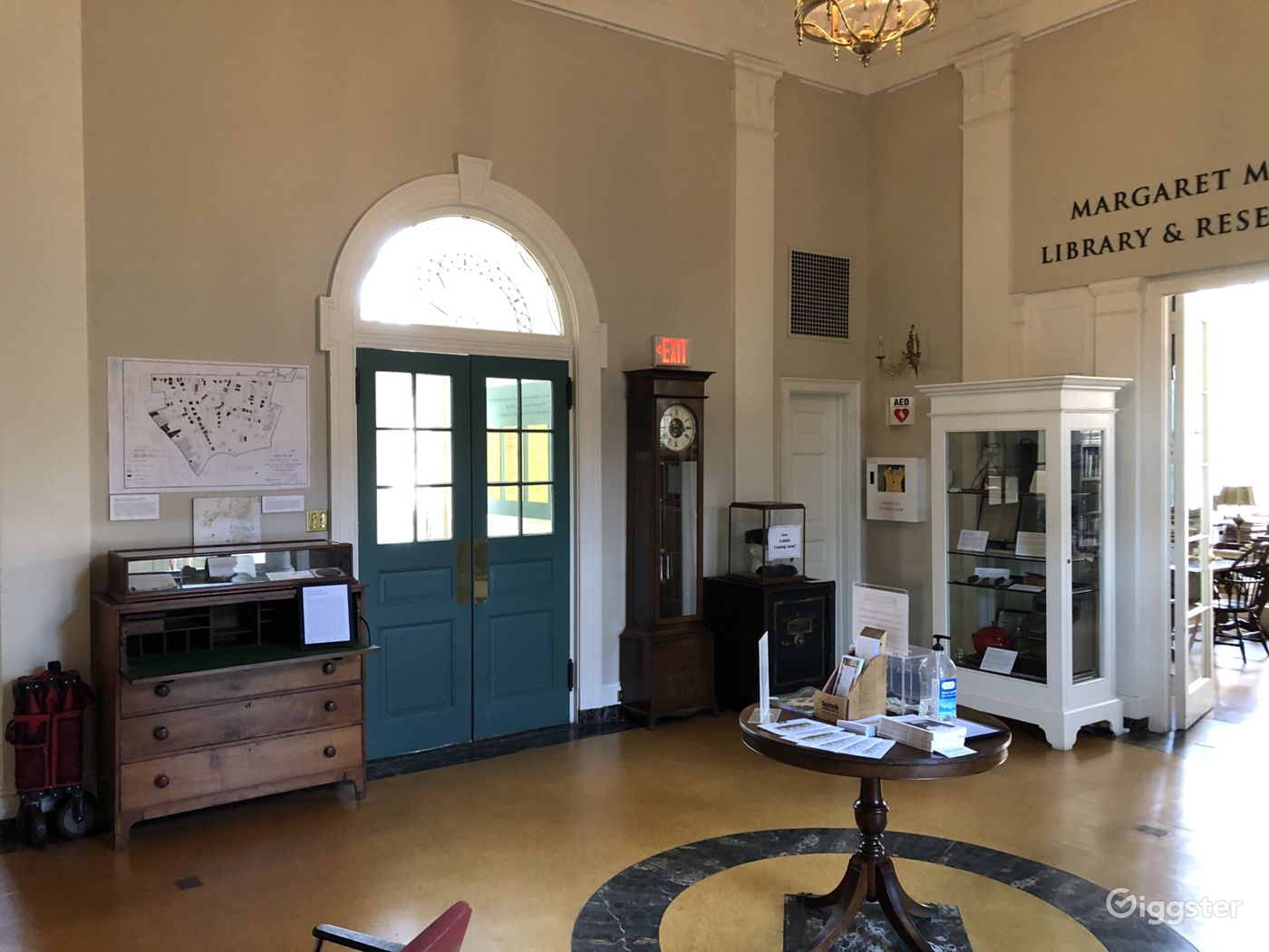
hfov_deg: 63.4
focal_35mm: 28
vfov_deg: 49.7
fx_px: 1026
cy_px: 476
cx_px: 634
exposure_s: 1/15
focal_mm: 3.99
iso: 80
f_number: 1.8
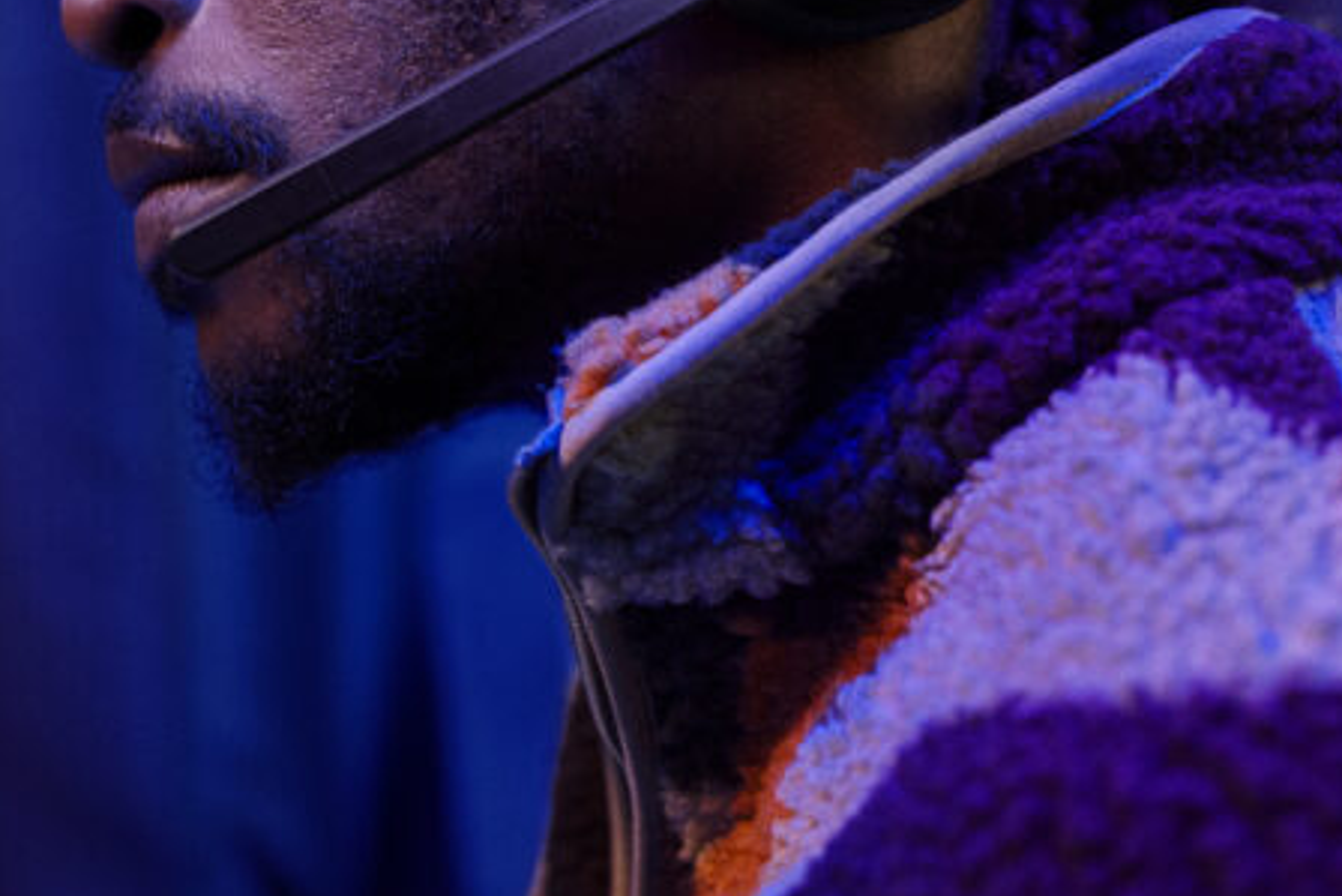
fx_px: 2610
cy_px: 54
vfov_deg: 19.1
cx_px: 936
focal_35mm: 70
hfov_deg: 28.6
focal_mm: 45
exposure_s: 1/125
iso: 2000
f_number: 3.6
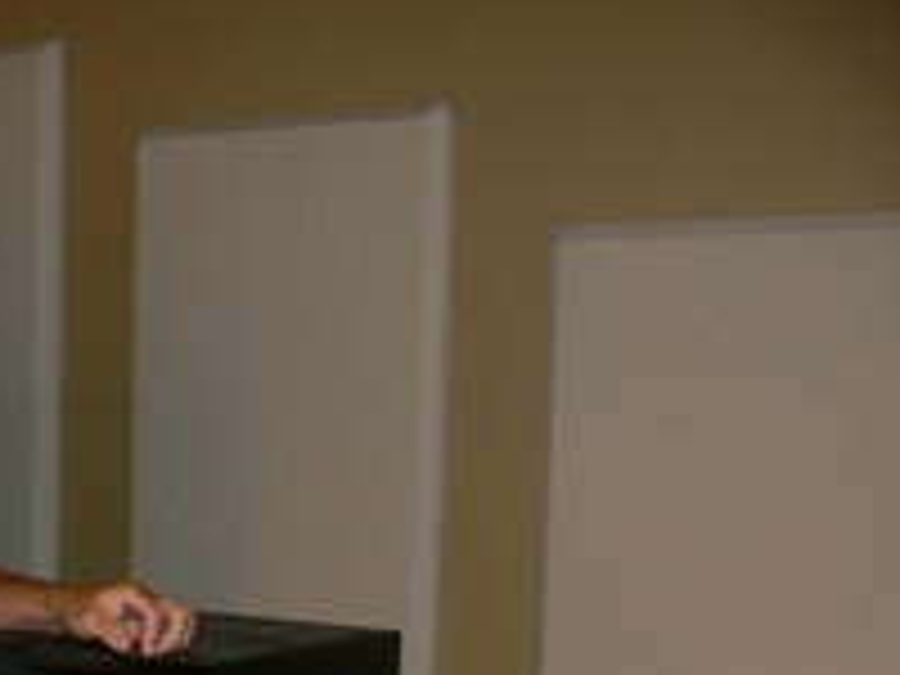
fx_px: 1820
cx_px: 9
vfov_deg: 20.4
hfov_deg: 26.4
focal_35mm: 70
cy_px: 657
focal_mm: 7.4
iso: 100
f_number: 2.8
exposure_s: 1/30
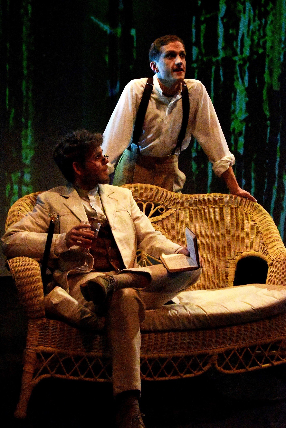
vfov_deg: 41.1
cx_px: 143
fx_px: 571
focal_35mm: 48
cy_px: 214
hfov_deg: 28.1
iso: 51200
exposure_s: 1/3200
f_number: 8
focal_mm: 48
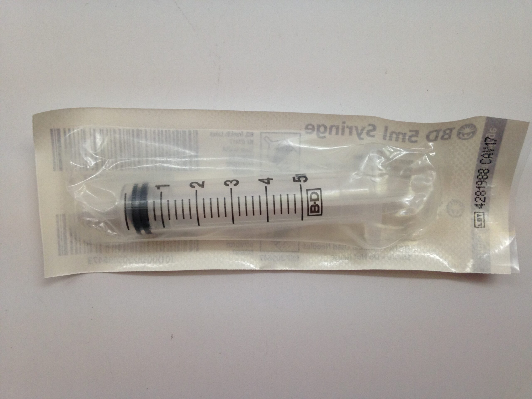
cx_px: 266
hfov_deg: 55.4
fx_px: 507
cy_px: 200
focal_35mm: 33
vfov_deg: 42.9
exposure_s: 1/120
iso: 80
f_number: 2.4
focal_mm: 4.12
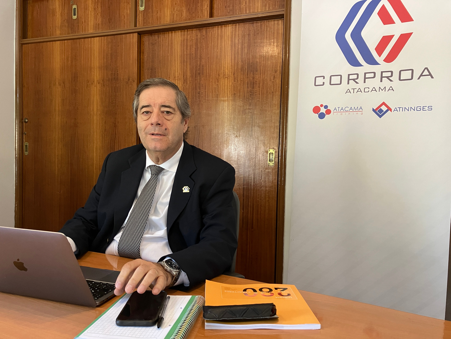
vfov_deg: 49.7
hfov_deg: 63.4
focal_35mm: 28
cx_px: 226
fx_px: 365
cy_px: 170
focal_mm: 3.99
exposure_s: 1/60
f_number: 1.8
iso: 200
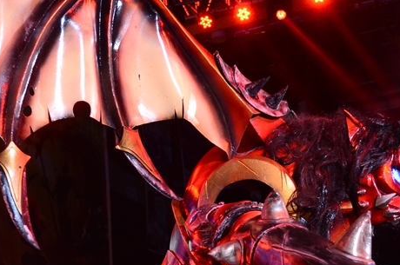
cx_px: 289
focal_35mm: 94
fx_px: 1043
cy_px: 207
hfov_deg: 21.6
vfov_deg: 14.4
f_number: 4
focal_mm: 26
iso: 1000
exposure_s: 1/200
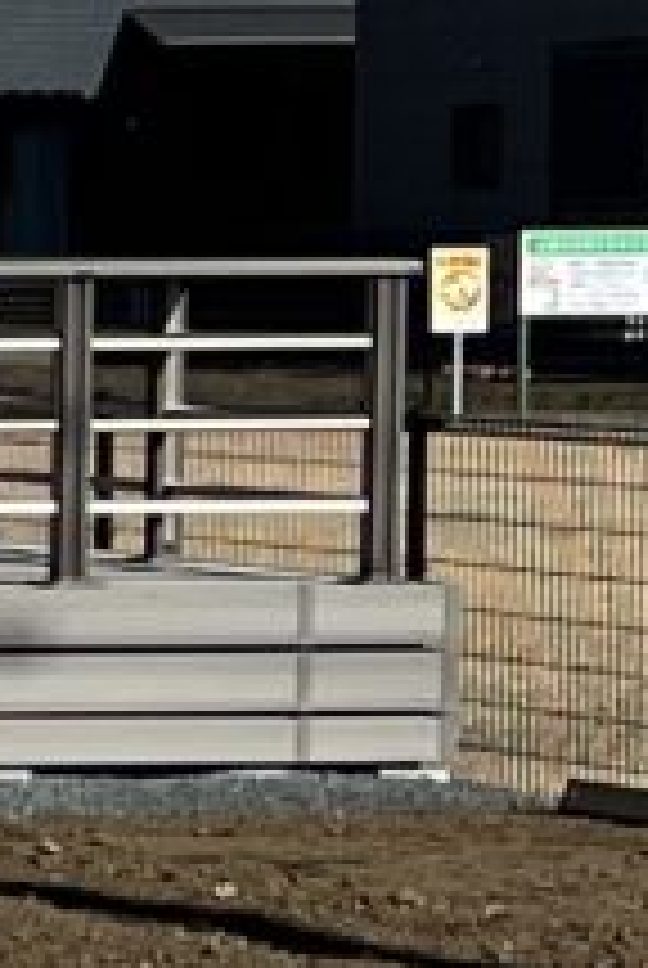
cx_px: -2866
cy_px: 648
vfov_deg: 8.0
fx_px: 6916
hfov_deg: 4.4
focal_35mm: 257
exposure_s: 1/8000
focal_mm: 5.7
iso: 50
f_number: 1.5
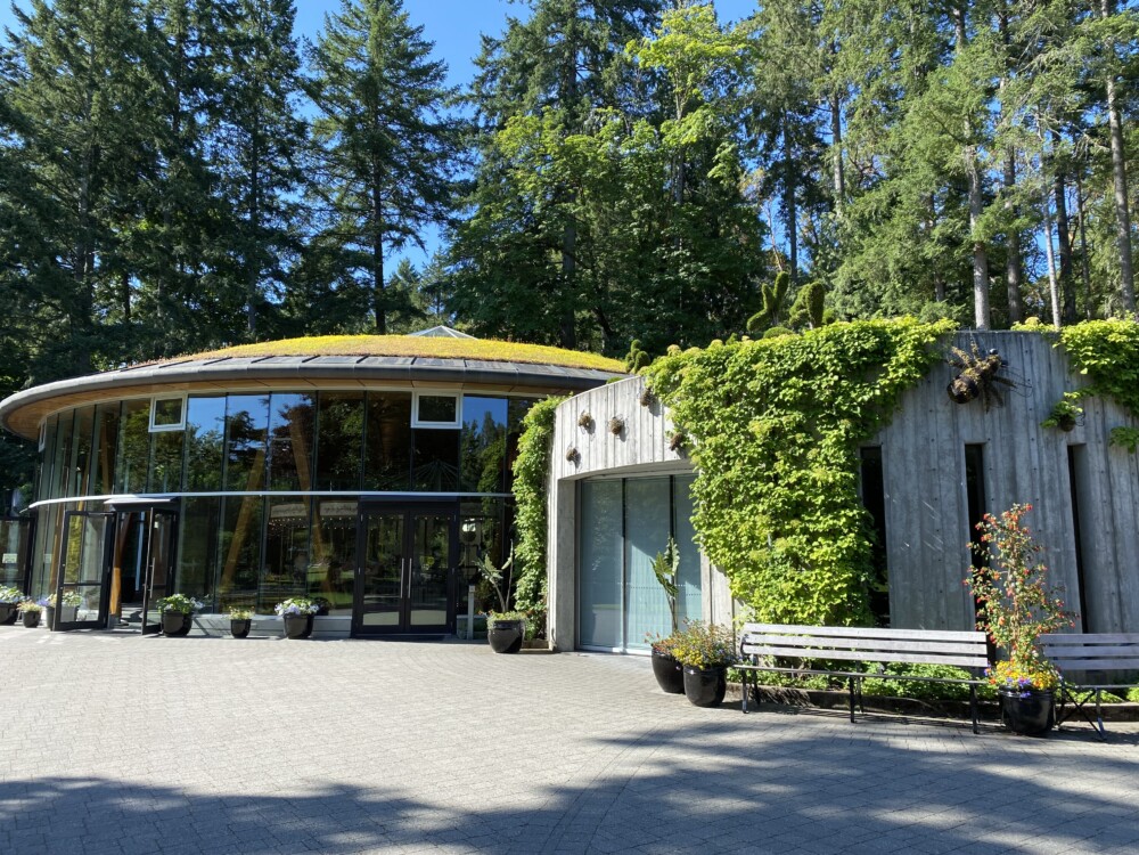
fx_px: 856
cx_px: 570
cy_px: 428
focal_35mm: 26
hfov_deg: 67.3
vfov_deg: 53.1
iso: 32
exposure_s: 1/822
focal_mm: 4.25
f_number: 1.8
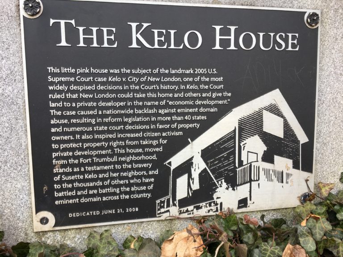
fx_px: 287
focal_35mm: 29
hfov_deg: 61.7
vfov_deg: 48.2
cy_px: 128
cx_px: 172
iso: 25
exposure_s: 1/169
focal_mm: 4.15
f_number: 2.2
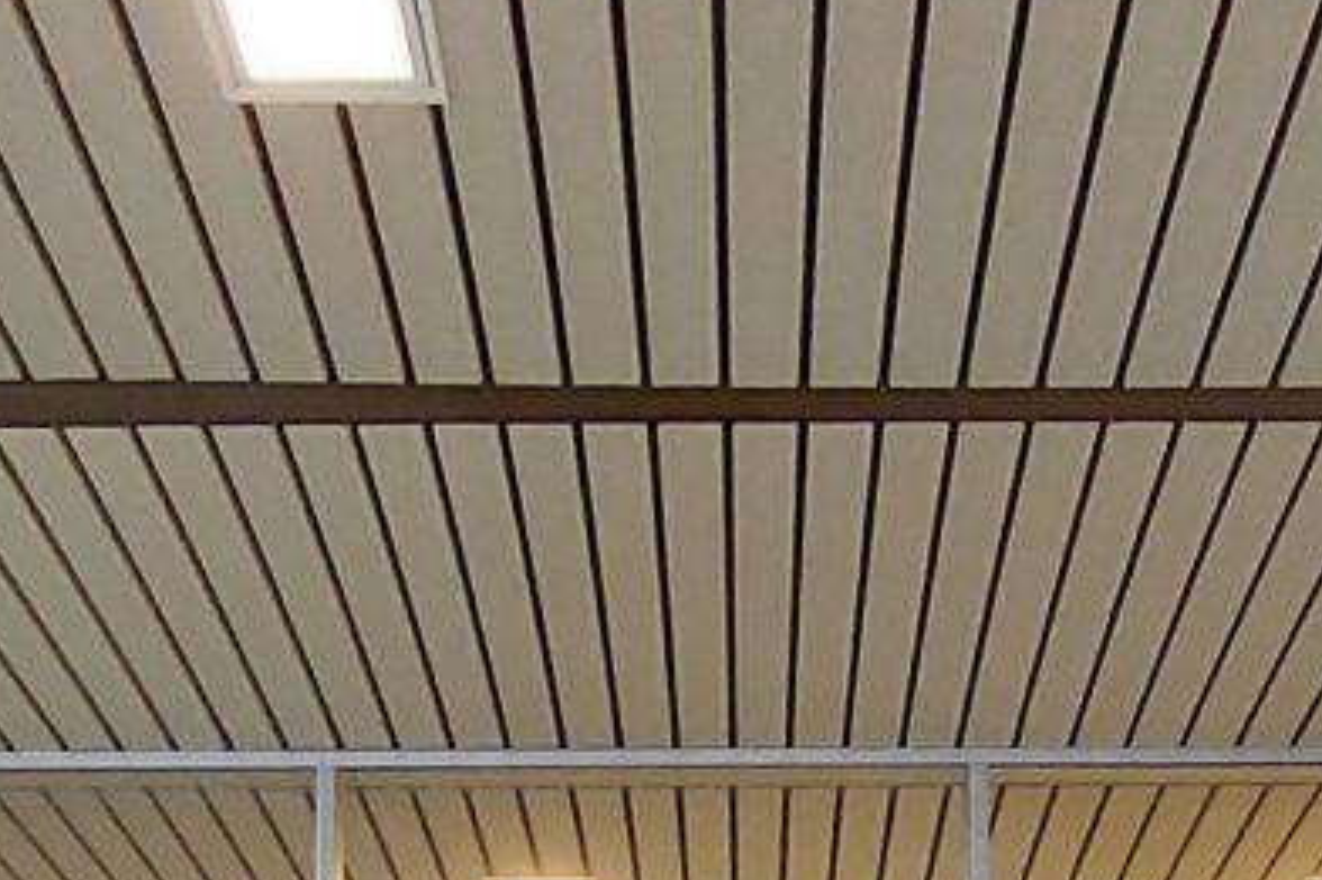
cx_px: 793
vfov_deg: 19.4
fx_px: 1945
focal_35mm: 53
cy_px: 1571
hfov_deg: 37.4
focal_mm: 1.74
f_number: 2.2
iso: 250
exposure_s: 1/33
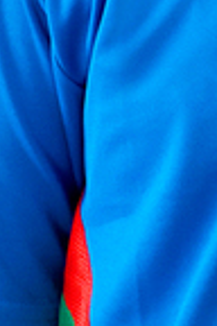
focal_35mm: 1057
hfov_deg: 1.3
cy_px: -320
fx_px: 9553
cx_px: 529
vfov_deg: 1.9
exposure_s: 1/100
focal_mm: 135
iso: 200
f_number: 16
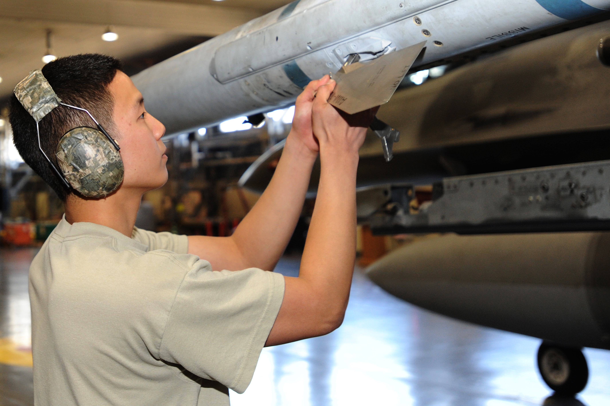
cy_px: 203
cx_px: 305
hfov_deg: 54.5
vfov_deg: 37.8
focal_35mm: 35
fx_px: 593
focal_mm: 35
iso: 1250
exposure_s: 1/125
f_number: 4
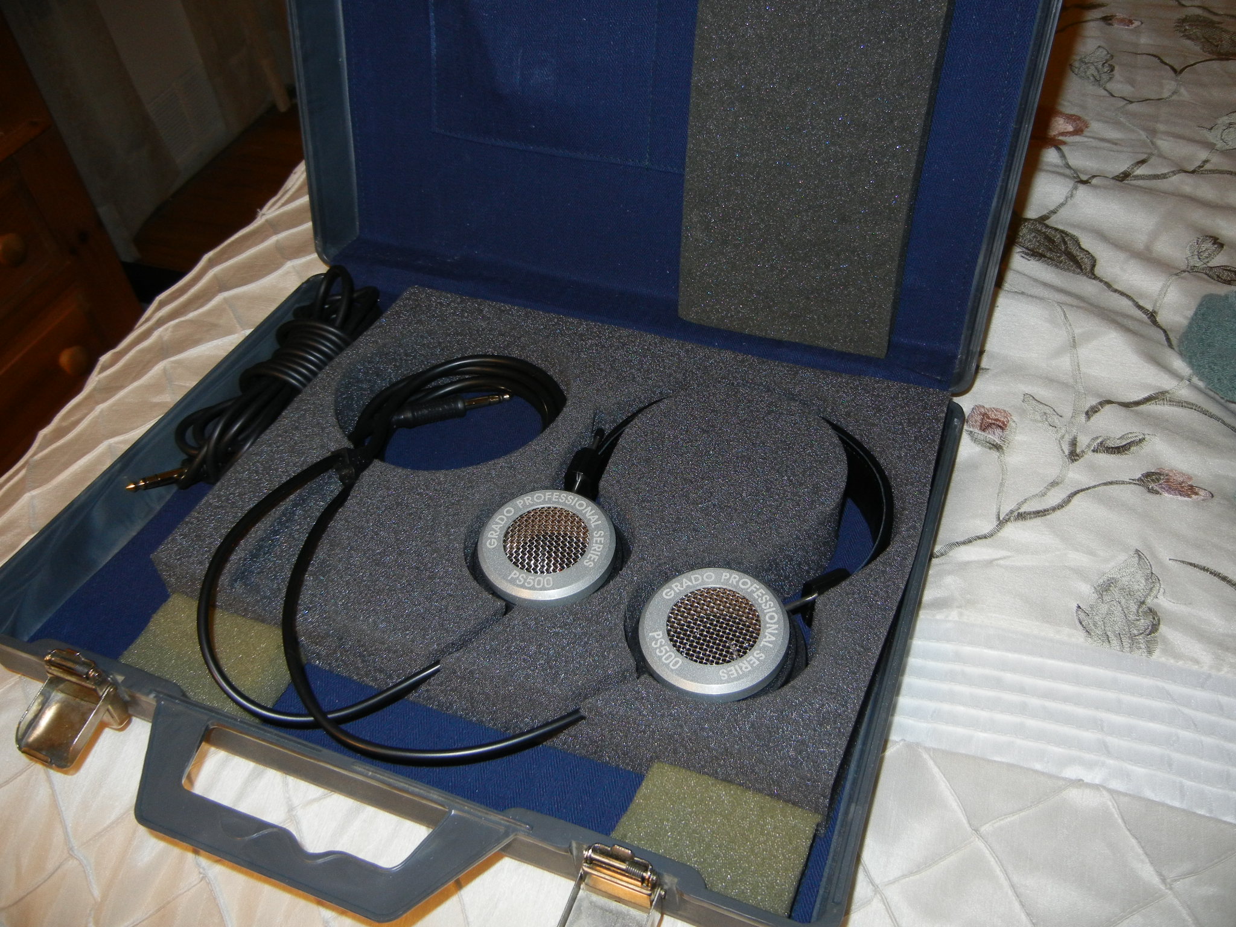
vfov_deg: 46.8
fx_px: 1071
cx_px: 618
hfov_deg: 60.0
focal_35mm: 30
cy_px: 464
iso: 200
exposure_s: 1/30
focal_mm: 5.4
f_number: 3.5
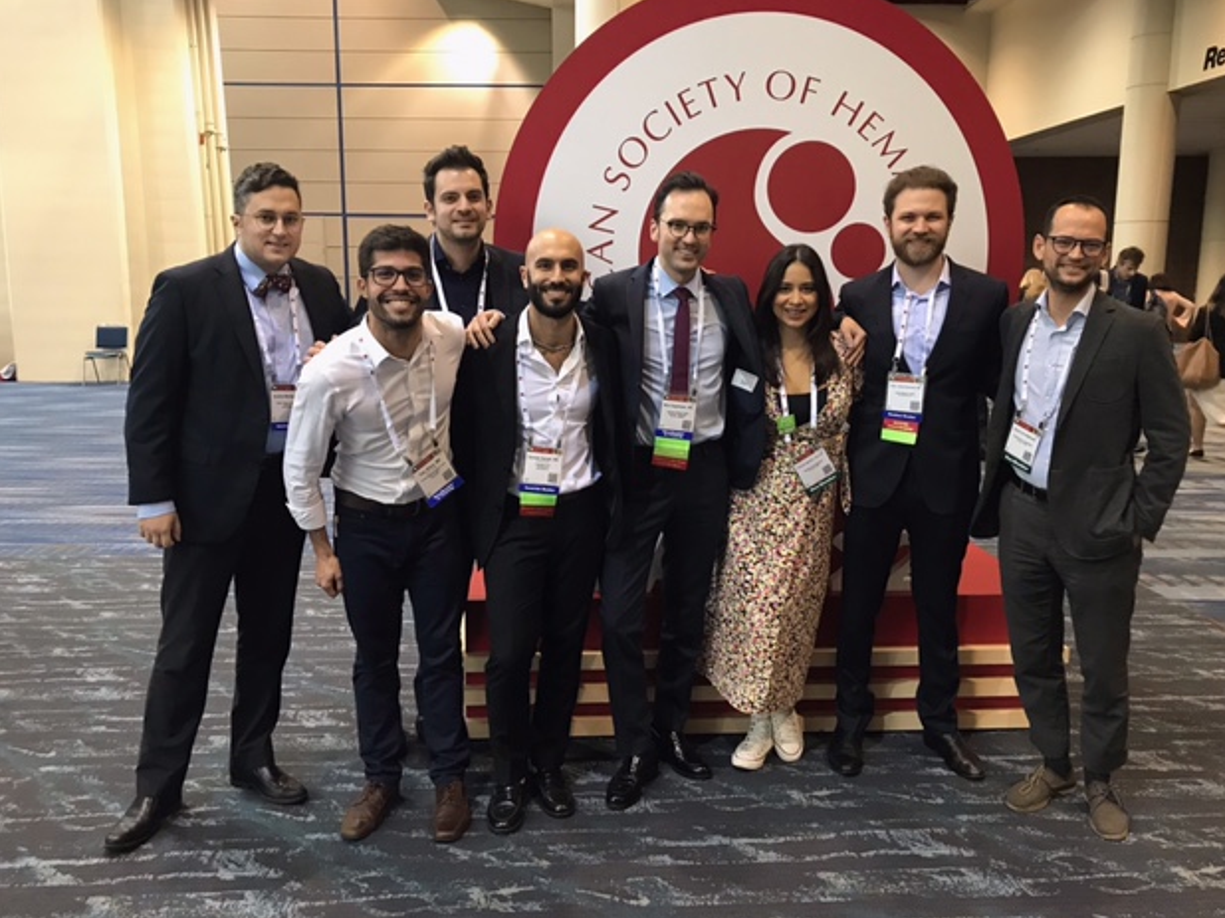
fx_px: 1026
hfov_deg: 61.7
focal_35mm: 29
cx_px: 626
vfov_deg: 48.2
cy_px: 460
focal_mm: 3.99
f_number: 1.8
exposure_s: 1/15
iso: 64
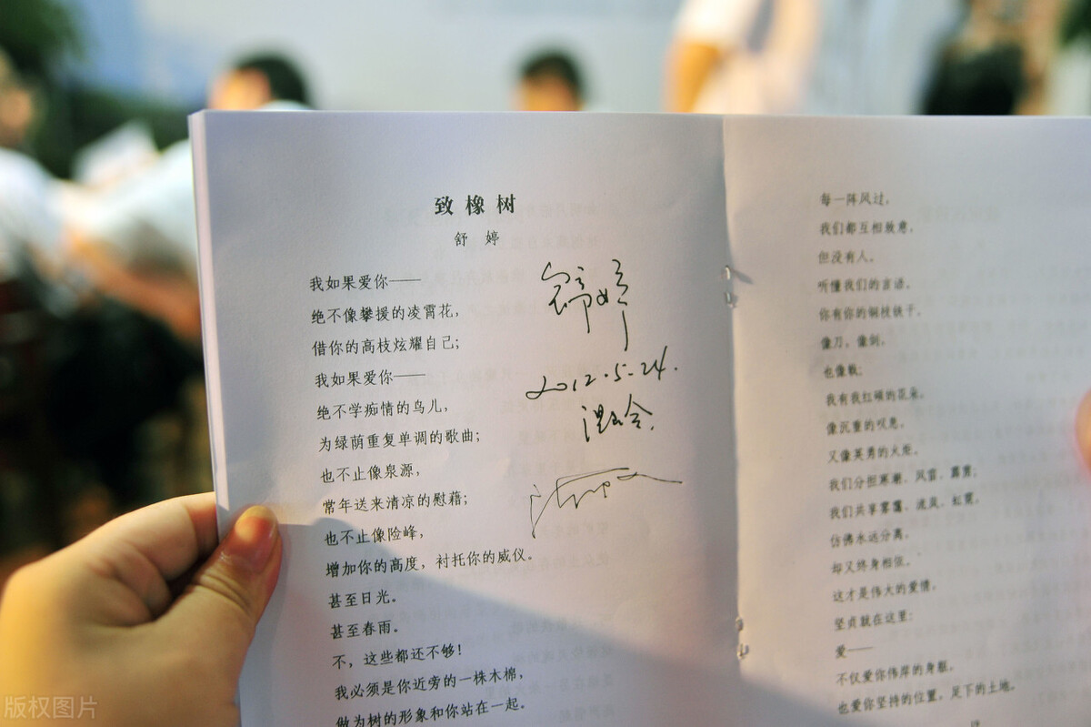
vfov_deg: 37.8
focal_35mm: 35
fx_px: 1060
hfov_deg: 54.5
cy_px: 364
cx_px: 546
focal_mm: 35
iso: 800
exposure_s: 1/50
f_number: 3.2
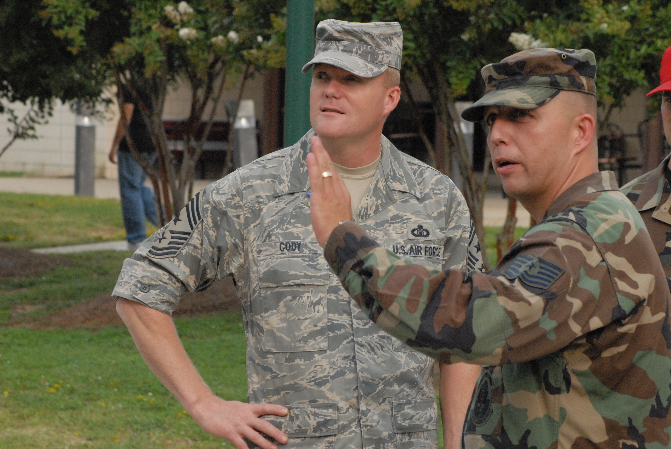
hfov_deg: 12.2
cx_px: 336
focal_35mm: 168
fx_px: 3135
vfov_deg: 8.2
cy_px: 224
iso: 1600
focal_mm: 112
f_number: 11
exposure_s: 1/500
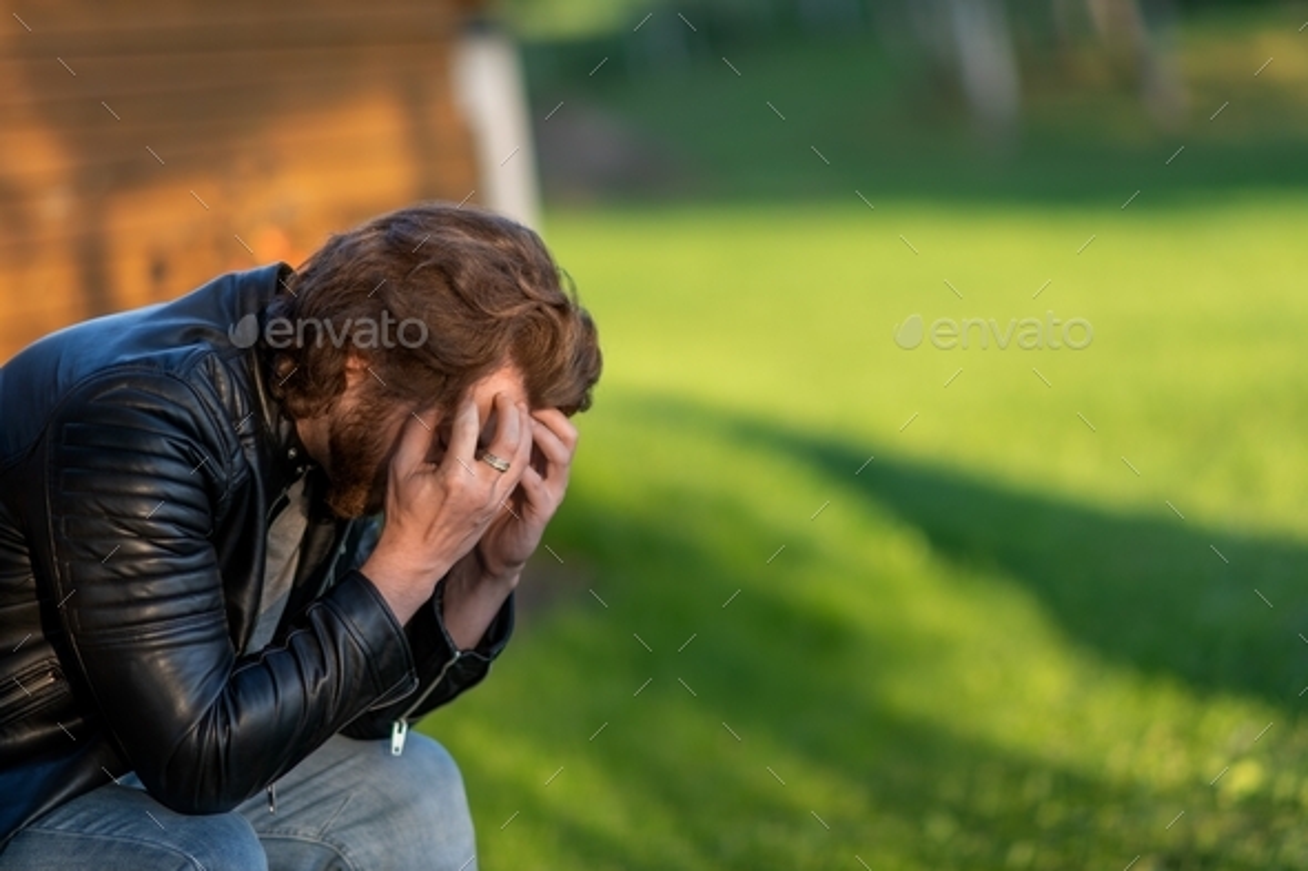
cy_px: 436
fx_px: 4903
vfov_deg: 10.2
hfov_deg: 15.2
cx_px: 654
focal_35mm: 135
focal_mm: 135
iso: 100
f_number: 2.2
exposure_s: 1/500
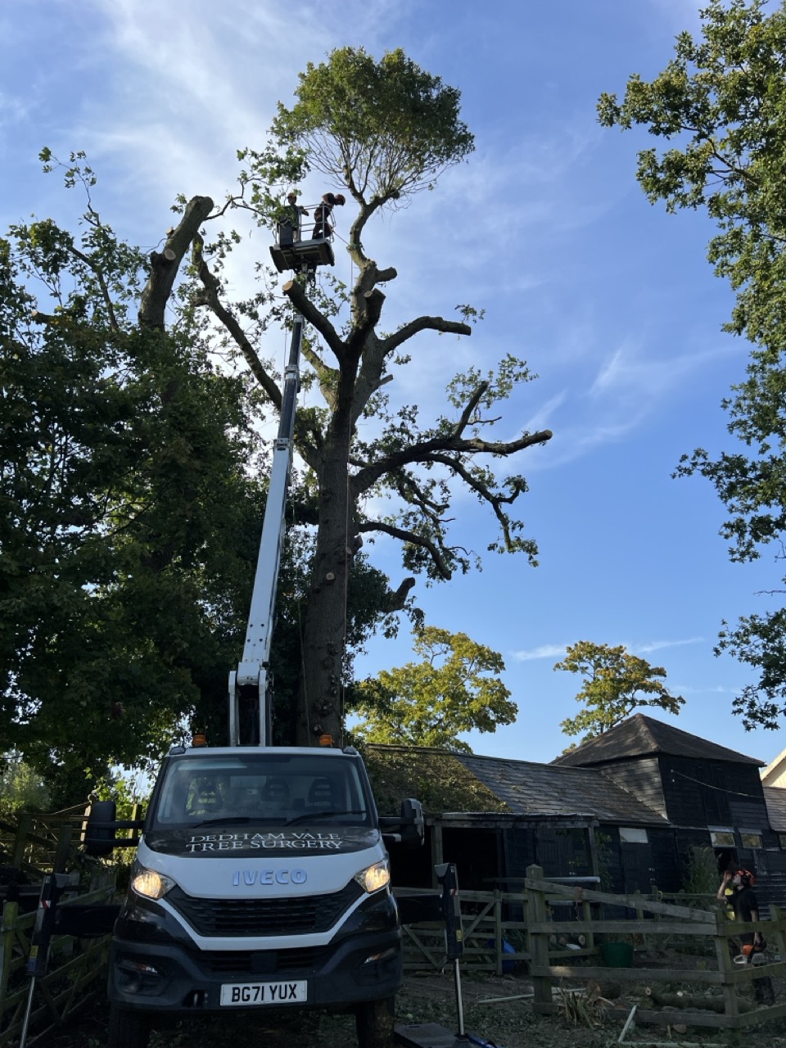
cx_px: 393
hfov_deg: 53.1
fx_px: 787
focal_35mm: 26
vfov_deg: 67.3
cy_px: 524
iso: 50
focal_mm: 5.7
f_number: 1.5
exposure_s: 1/2762
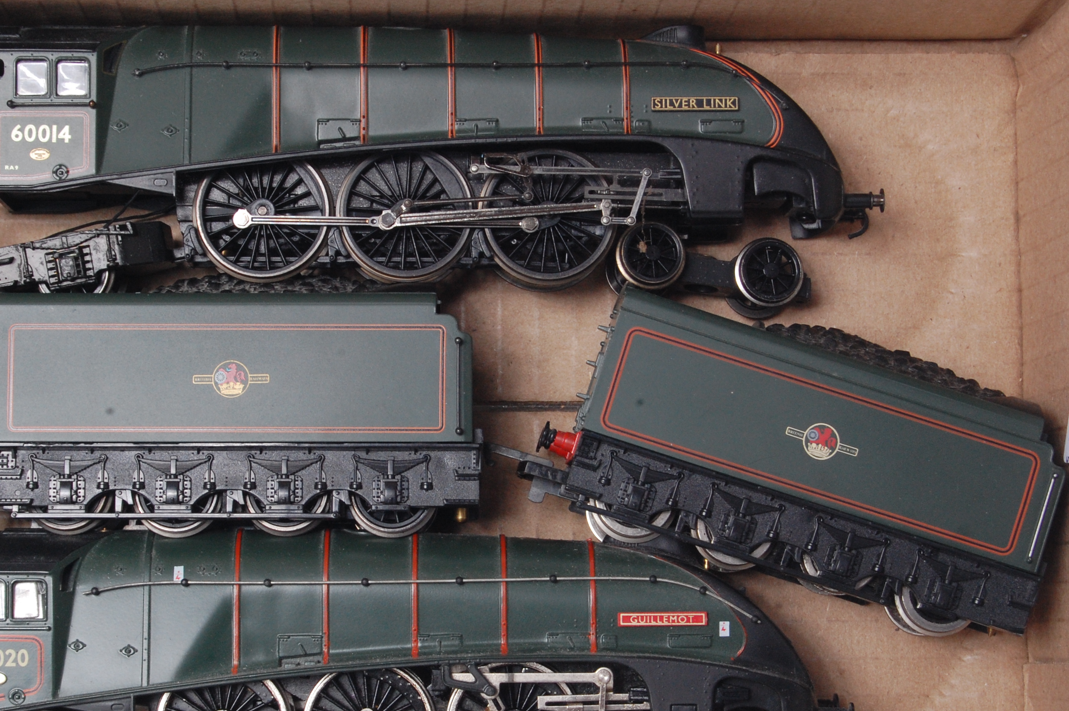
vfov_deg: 13.8
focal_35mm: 99
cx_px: 500
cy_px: 398
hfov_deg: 20.7
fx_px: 2925
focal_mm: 55
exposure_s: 1/80
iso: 800
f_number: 20
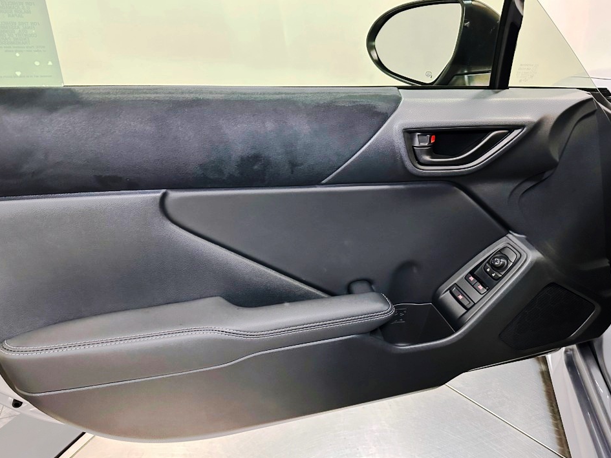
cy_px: 227
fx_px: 459
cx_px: 306
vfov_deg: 53.1
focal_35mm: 26
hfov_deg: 67.3
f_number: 1.78
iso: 800
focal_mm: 6.86
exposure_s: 1/60
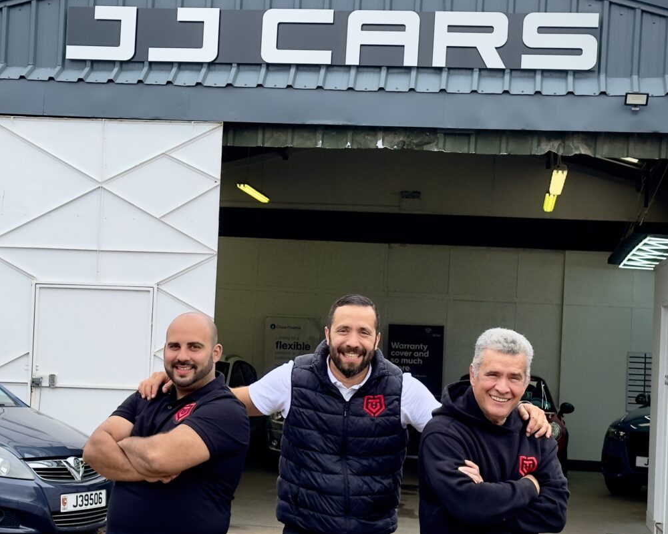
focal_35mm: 72
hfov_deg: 26.4
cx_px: 320
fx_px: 1423
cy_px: 297
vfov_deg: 21.3
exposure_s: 1/823
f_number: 1.78
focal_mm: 6.86
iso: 64
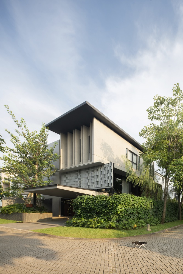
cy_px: 137
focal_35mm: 17
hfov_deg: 70.5
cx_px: 92
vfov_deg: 93.3
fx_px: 130
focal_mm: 17
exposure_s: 1/60
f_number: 11
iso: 200
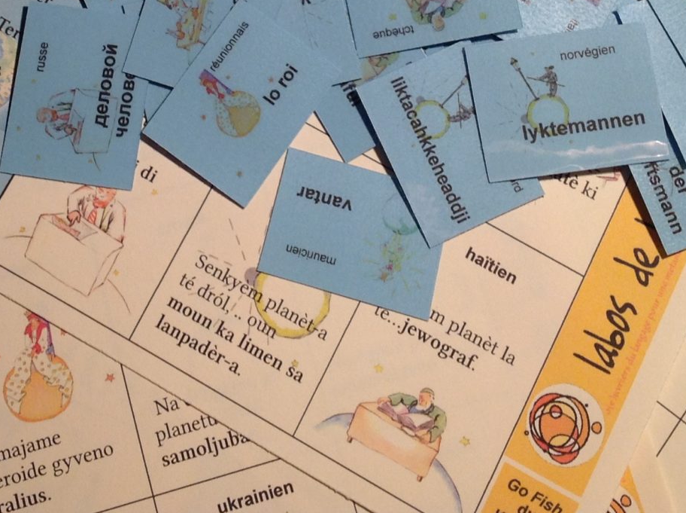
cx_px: 211
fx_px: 1504
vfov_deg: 18.6
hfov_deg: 25.5
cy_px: -39
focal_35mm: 76
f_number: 2.4
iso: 50
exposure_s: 1/30
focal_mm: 4.28
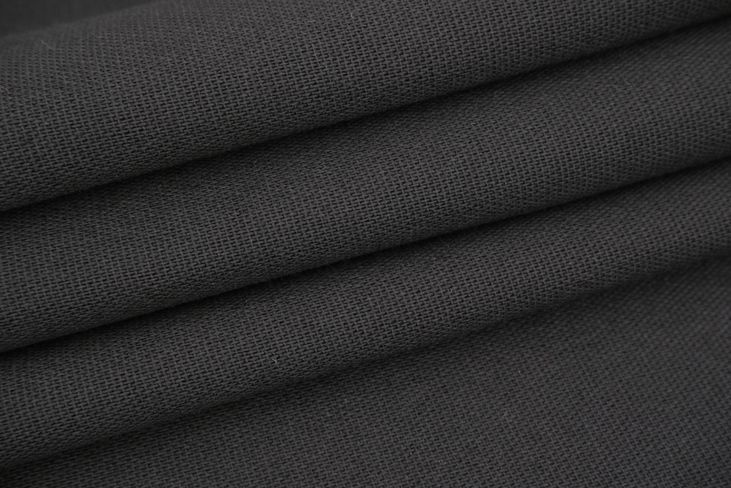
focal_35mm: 43
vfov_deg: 31.2
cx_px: 366
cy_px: 244
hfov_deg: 45.4
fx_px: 873
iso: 500
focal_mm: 28.8
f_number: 6.4
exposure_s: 1/125
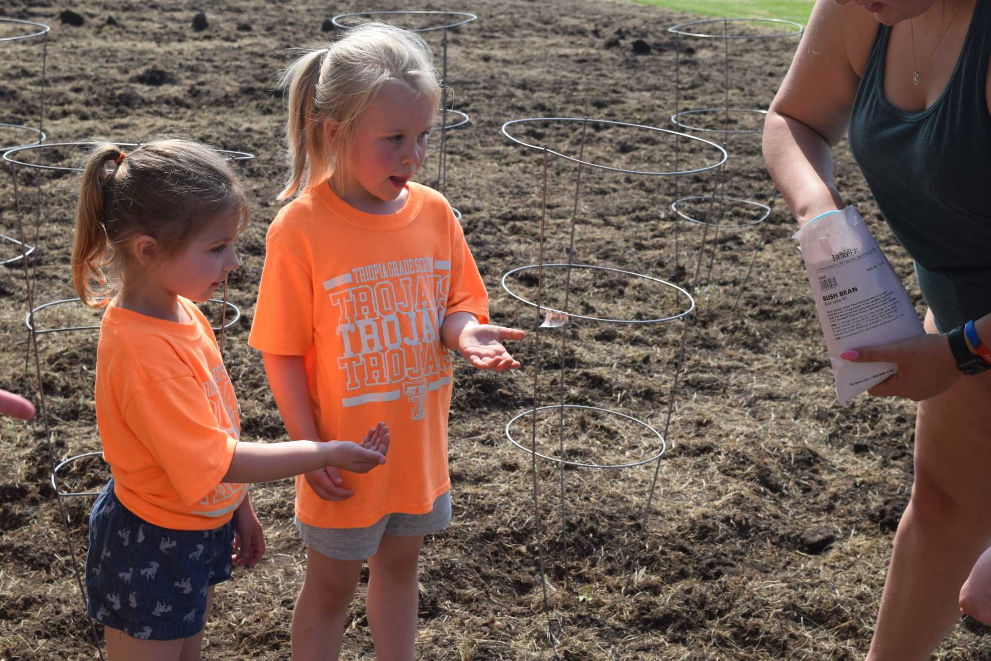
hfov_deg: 35.1
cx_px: 496
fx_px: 1569
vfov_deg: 23.8
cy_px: 330
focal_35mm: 57
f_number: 10
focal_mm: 38
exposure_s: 1/400
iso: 200
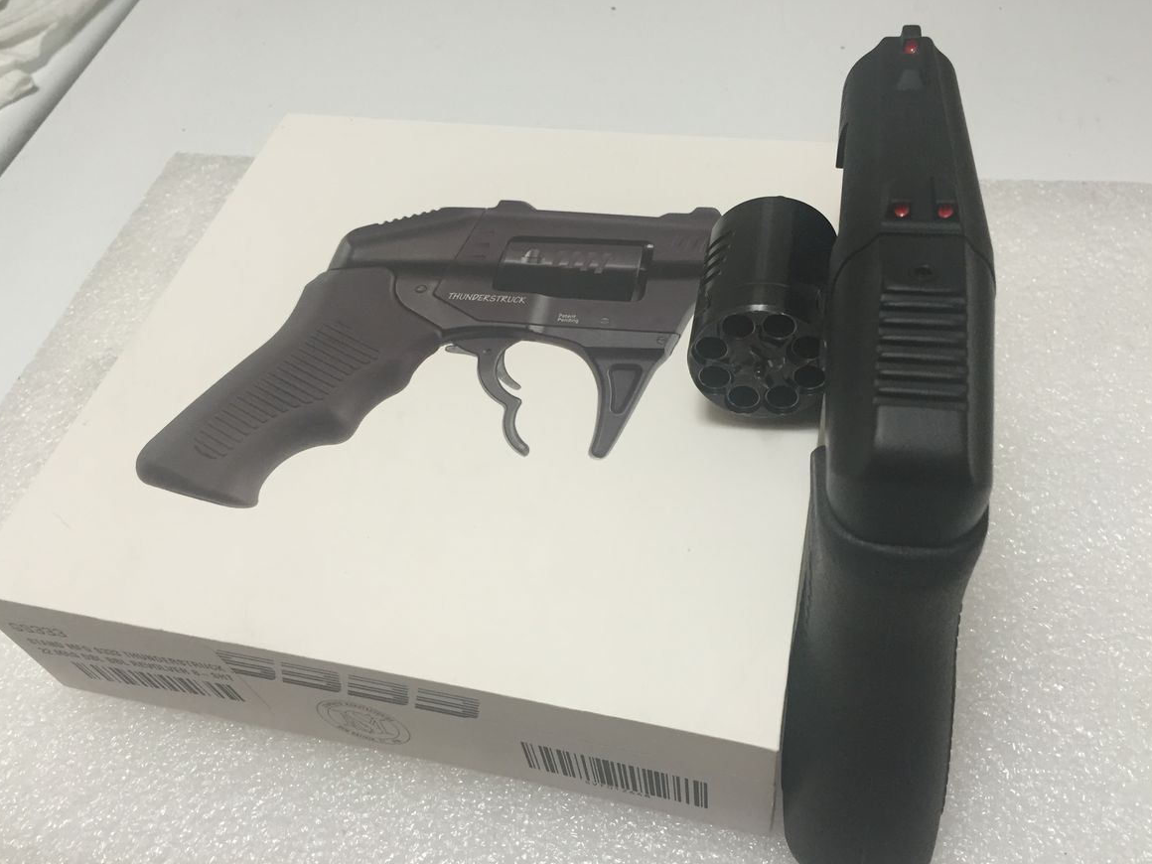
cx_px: 569
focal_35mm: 30
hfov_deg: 60.0
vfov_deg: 46.8
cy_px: 429
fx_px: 998
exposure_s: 1/30
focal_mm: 4.15
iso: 50
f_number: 2.2
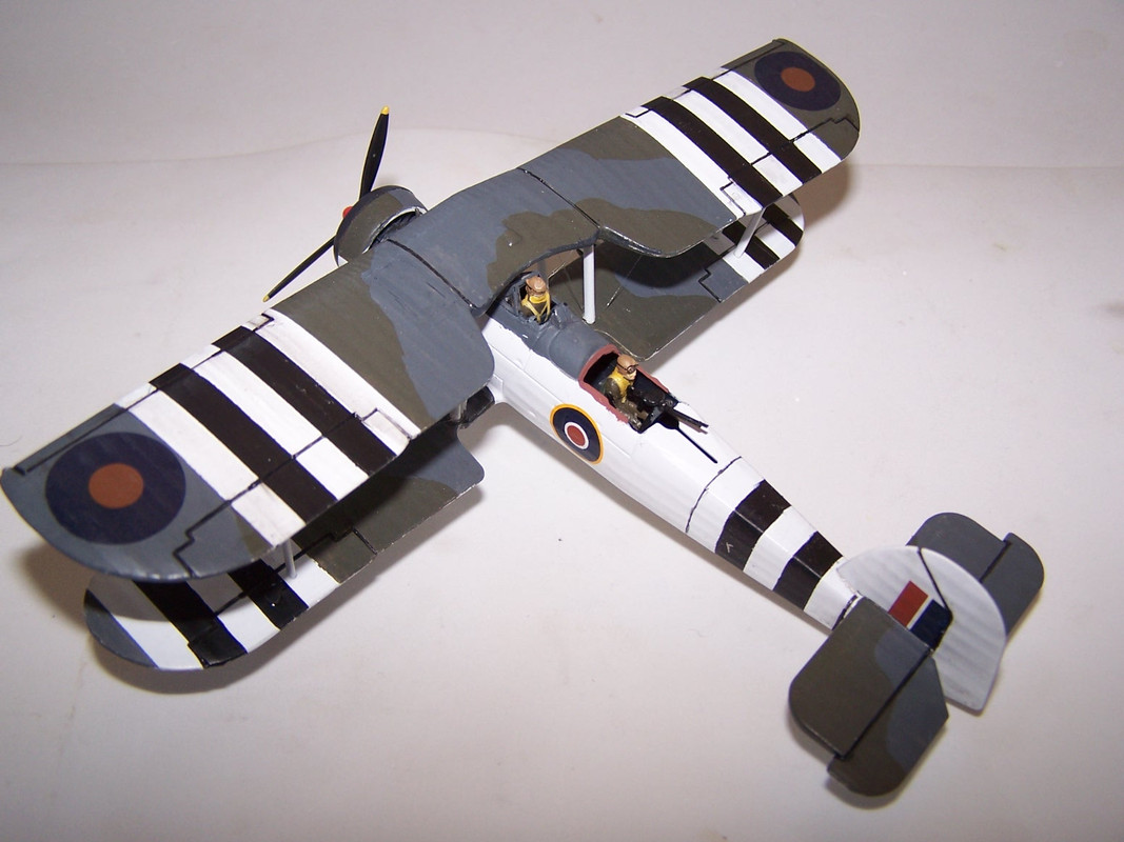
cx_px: 562
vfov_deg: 37.7
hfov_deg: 49.0
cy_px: 421
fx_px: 1234
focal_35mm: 38
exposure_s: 1/60
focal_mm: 6.3
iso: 80
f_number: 2.8
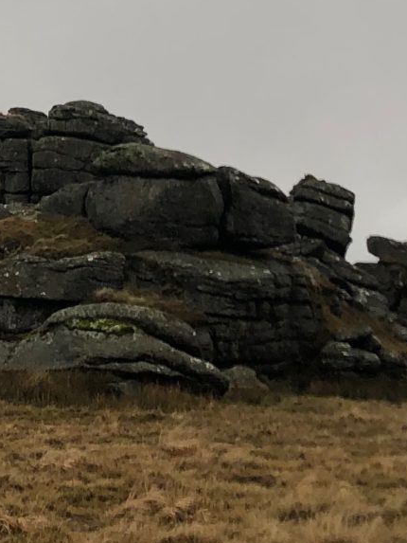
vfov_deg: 15.7
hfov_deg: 11.4
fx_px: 1959
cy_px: 176
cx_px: -200
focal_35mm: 125
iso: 32
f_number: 1.8
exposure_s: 1/120
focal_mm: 3.99
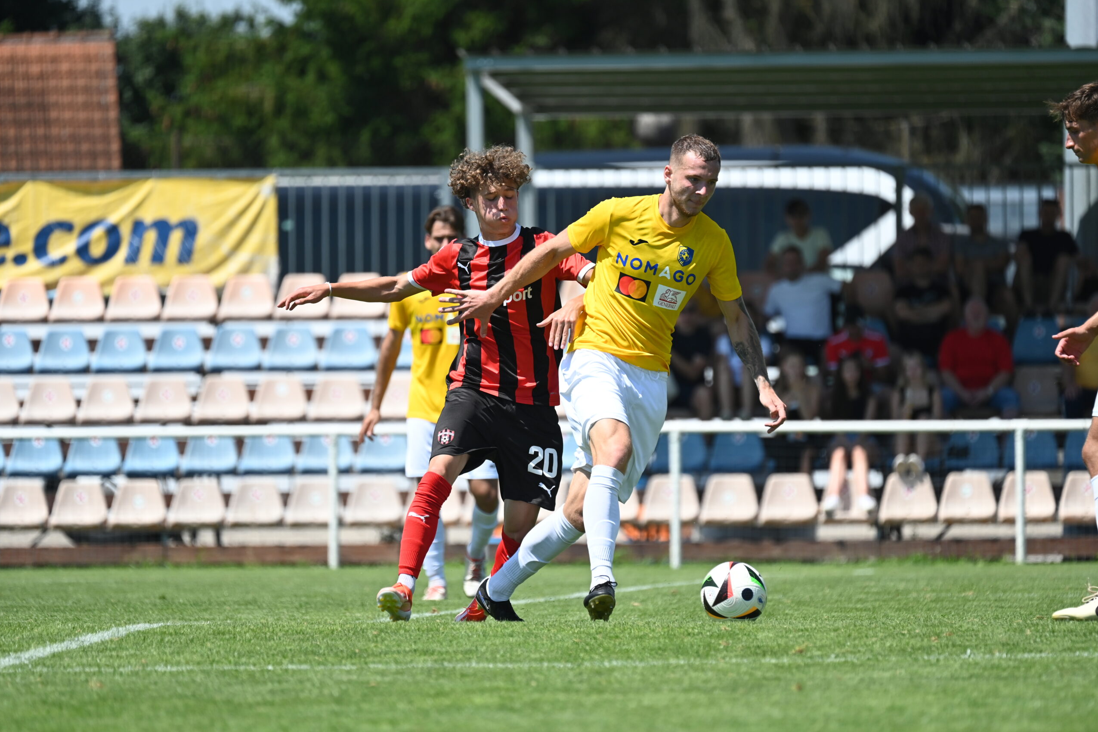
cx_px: 547
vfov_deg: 4.2
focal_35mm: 331
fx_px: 10093
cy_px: 366
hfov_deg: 6.2
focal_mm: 330
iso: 500
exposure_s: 1/2500
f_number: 5.3
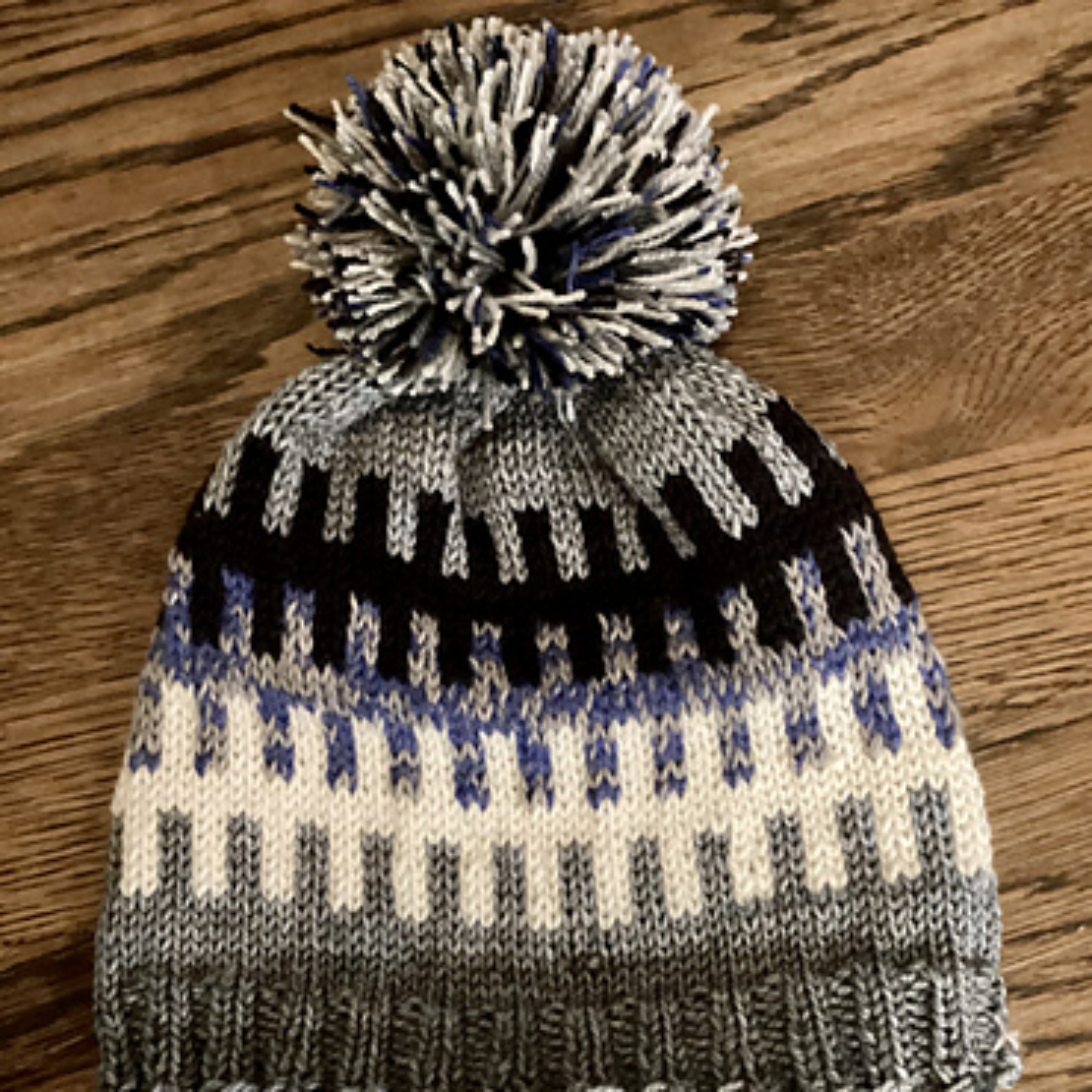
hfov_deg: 44.9
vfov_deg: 44.7
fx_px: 1321
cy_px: 649
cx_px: 547
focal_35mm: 37
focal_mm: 3.3
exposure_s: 1/15
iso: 640
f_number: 2.4
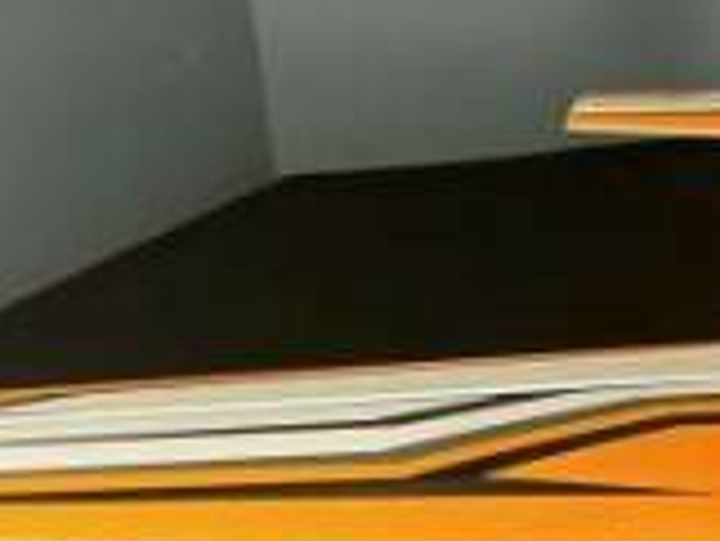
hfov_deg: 16.5
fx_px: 2352
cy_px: 440
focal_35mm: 113
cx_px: 917
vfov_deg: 13.1
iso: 100
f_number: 1.5
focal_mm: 5.7
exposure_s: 1/50
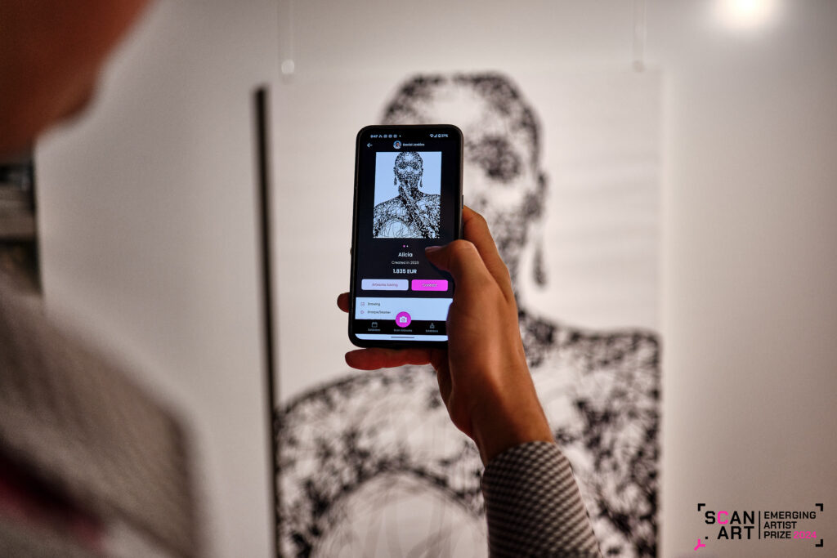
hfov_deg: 54.4
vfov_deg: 37.9
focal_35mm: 35
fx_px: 814
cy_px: 279
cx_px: 418
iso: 160
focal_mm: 23
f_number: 1.4
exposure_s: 1/250
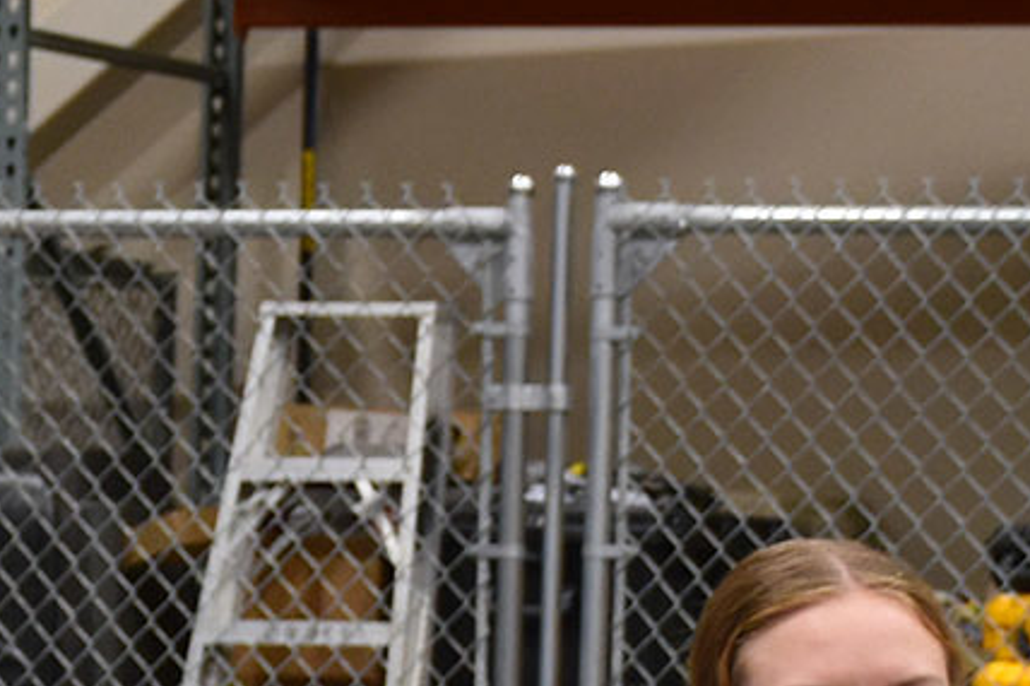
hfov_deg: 6.8
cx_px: 113
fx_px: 8665
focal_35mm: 303
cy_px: 792
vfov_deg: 4.5
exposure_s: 1/60
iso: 640
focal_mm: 32
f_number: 4
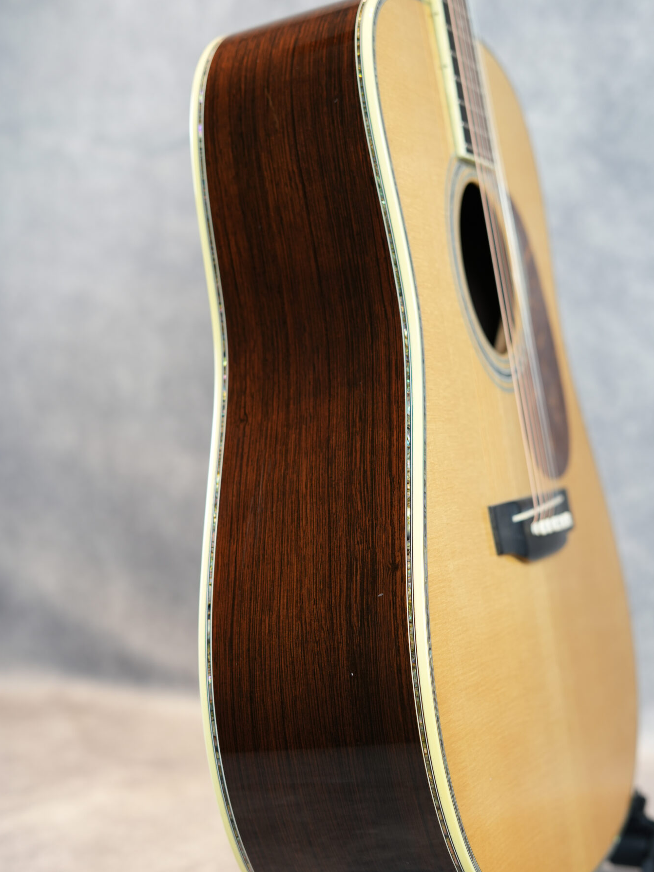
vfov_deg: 34.9
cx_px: 326
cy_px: 463
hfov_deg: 26.6
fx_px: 1386
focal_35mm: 55
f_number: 3.2
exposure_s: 1/30
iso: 320
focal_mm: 50
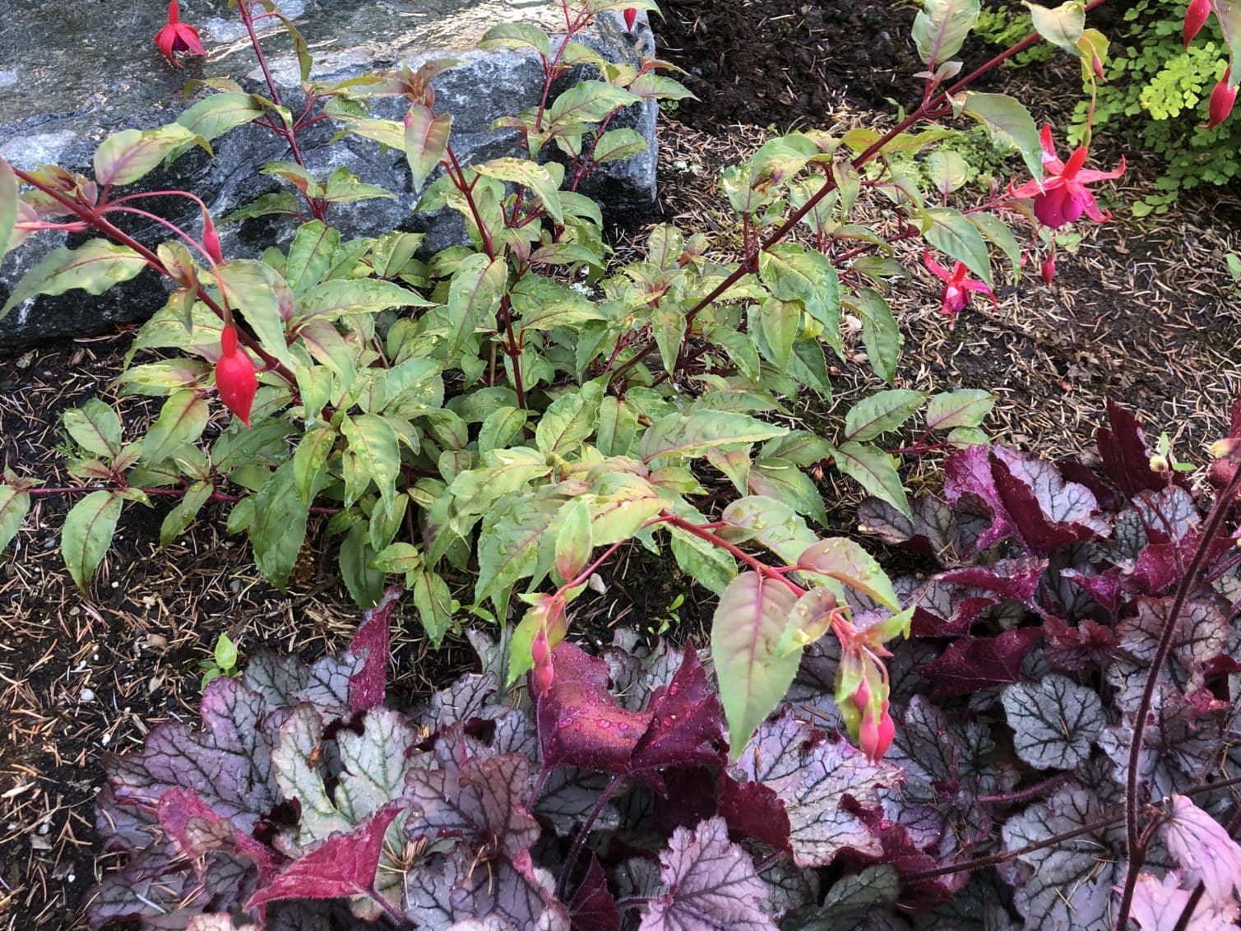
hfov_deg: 48.8
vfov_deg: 37.4
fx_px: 1362
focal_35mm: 38
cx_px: 539
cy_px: 316
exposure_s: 1/40
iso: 25
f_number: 1.8
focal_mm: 3.99
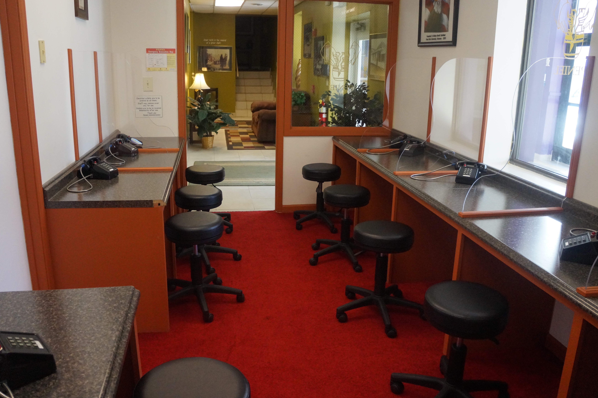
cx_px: 300
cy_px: 194
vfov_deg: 46.4
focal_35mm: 28
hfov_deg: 65.5
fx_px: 465
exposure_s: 1/160
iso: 1600
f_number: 3.5
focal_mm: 18
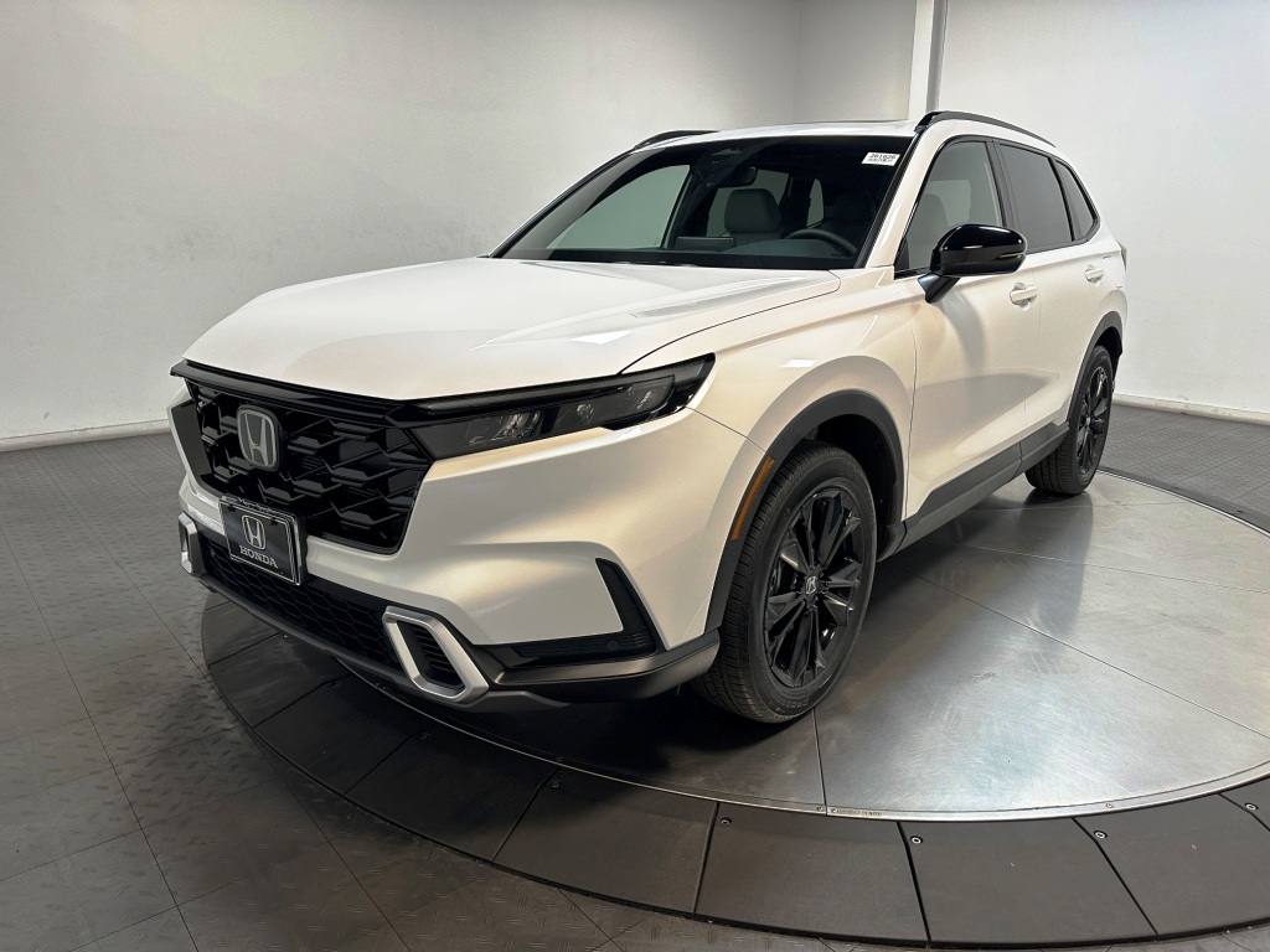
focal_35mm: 24
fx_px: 881
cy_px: 476
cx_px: 635
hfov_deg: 71.6
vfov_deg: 56.8
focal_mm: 6.86
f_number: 1.78
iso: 200
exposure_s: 1/60
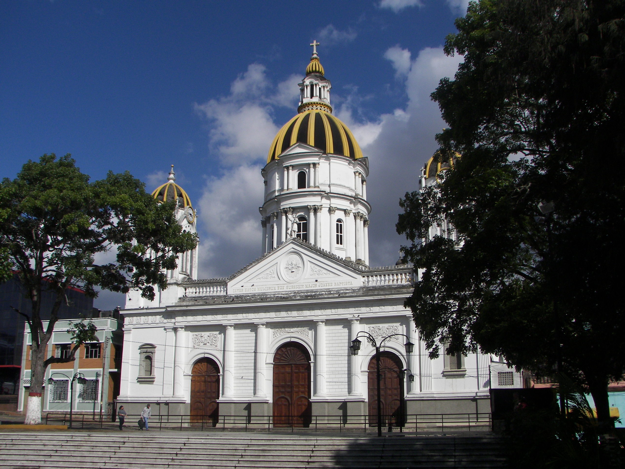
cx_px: 312
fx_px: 650
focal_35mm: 36
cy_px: 234
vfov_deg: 39.7
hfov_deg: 51.4
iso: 64
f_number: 5.6
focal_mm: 6
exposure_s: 1/1000
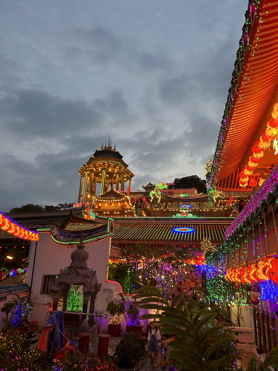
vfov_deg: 67.3
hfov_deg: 53.1
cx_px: 139
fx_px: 278
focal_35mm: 26
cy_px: 186
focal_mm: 5.7
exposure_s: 1/50
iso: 64
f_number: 1.5
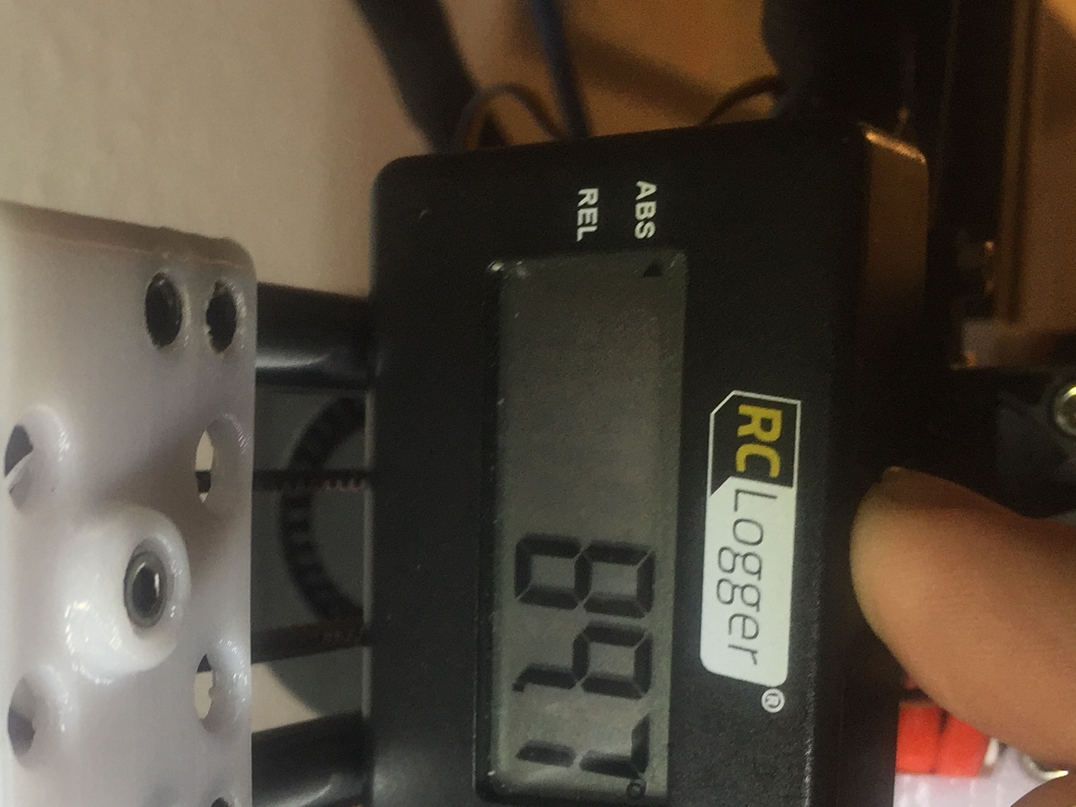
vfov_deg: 23.5
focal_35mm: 60
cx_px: 211
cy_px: 778
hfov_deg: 31.3
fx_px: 1865
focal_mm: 4.15
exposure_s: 1/100
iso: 50
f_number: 2.2
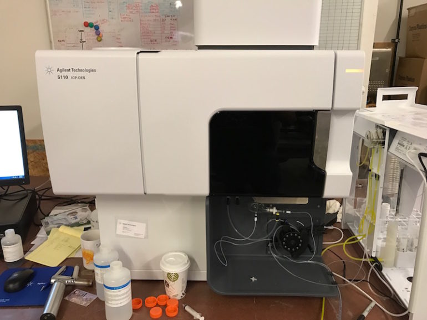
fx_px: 345
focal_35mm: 28
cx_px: 214
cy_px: 160
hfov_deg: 63.4
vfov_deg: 49.8
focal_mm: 3.99
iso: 40
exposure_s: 1/17
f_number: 1.8
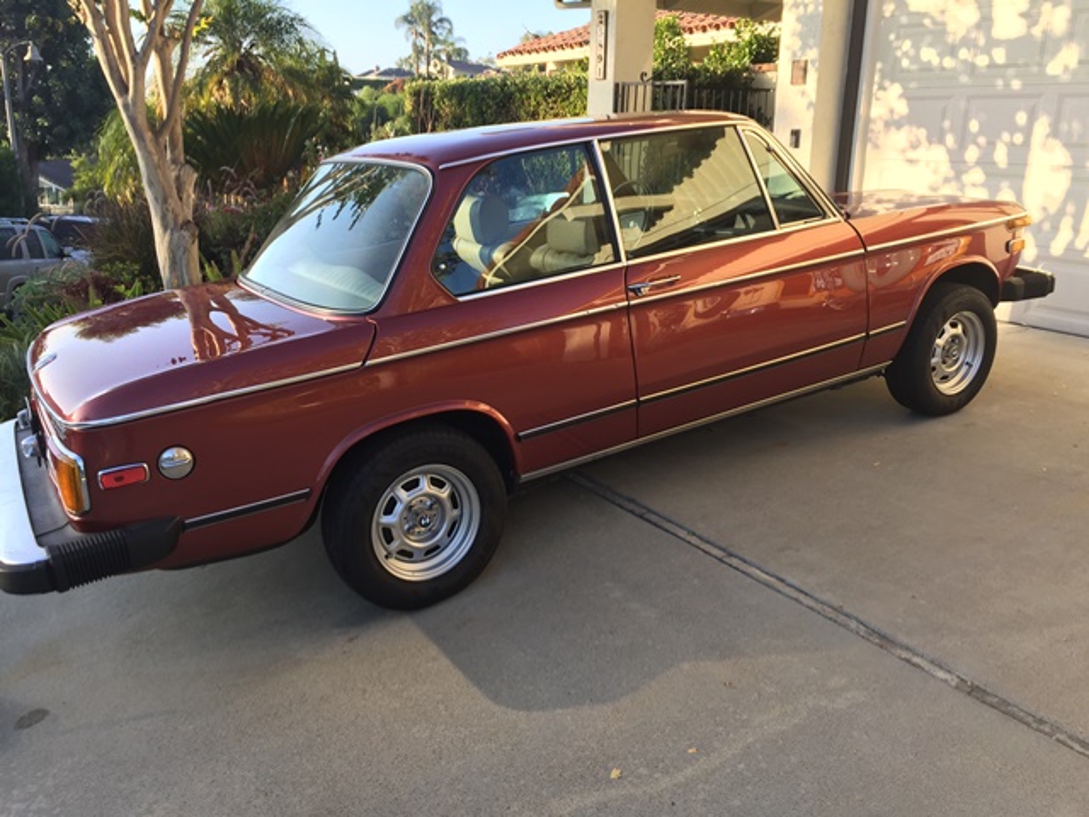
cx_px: 544
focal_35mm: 29
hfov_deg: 61.7
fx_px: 912
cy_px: 408
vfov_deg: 48.2
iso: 32
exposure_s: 1/327
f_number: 2.2
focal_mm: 4.15
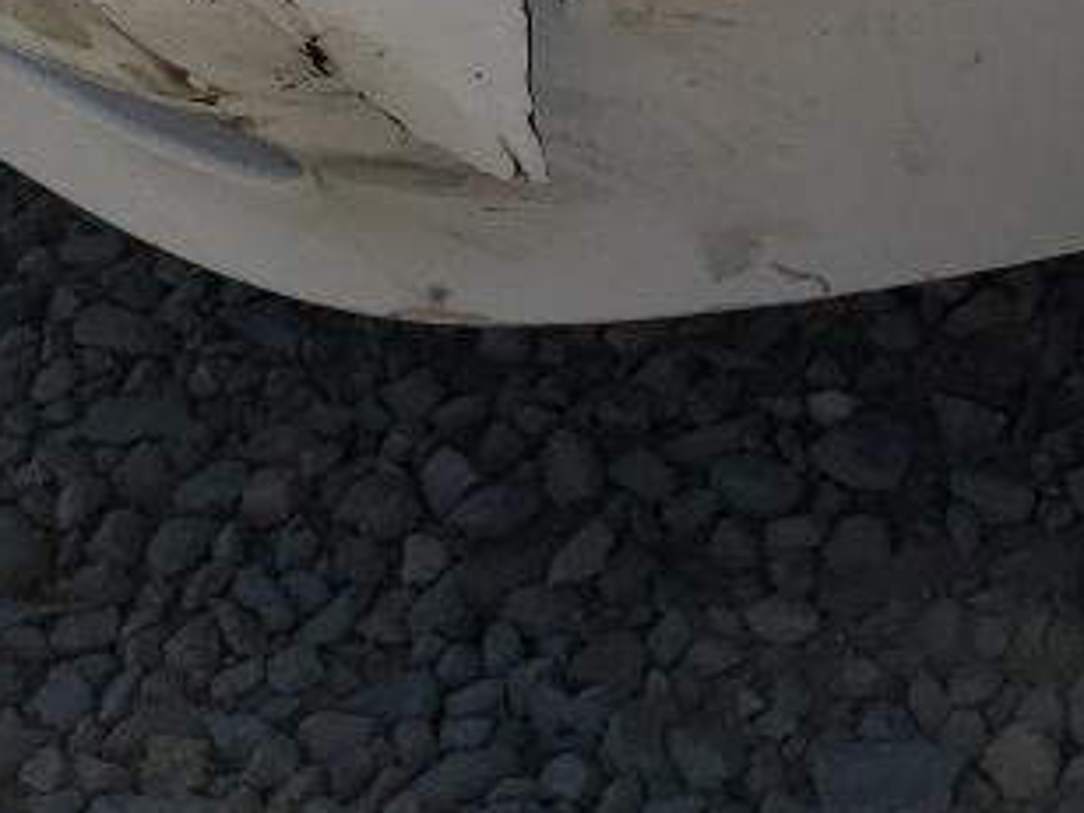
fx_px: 4228
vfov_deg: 10.3
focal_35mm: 135
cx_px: 1989
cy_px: -697
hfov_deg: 13.1
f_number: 1.5
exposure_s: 1/1667
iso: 50
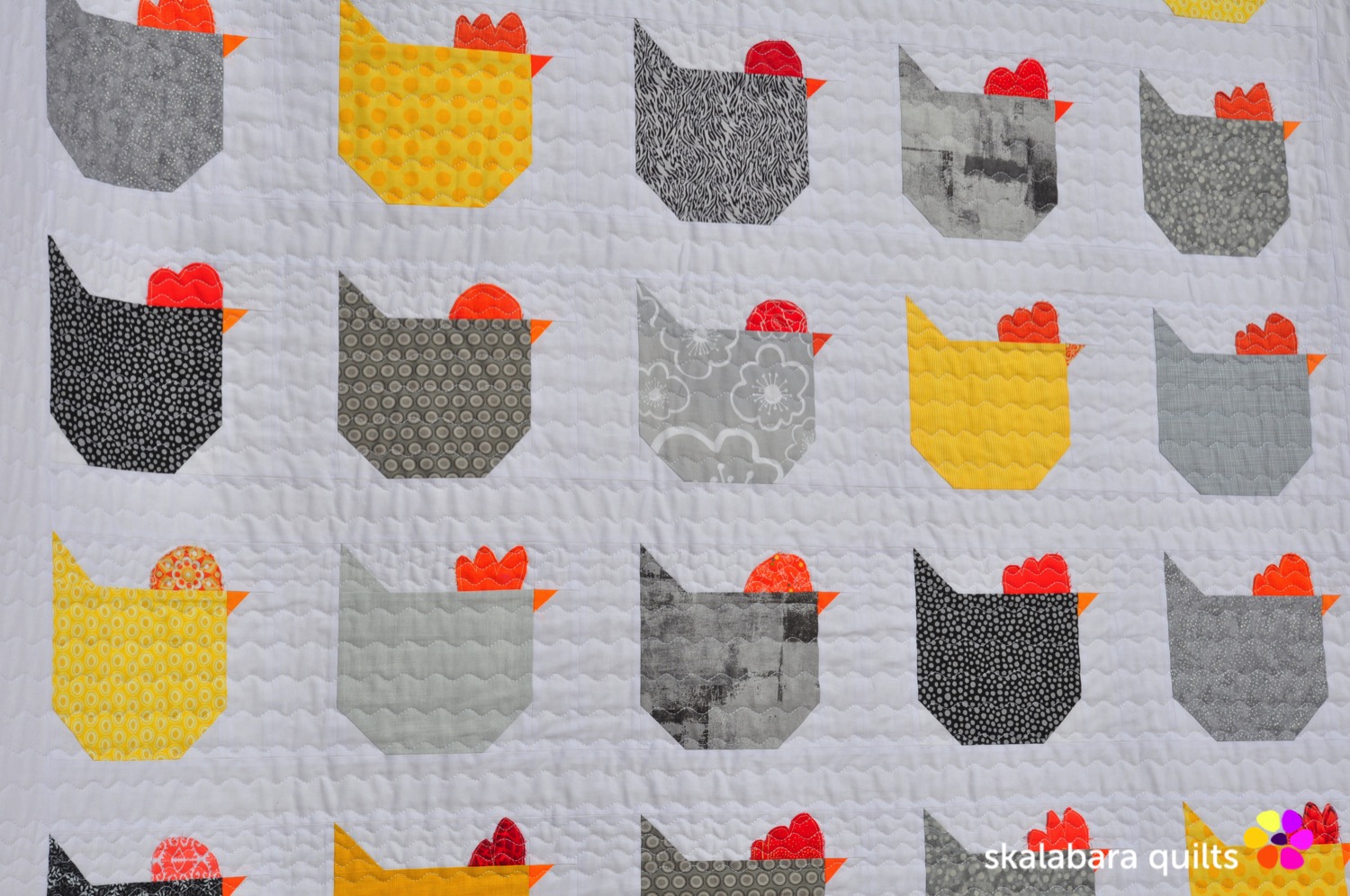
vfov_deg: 20.1
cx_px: 675
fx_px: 2528
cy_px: 448
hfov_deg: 29.9
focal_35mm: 68
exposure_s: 1/640
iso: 200
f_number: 13
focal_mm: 45
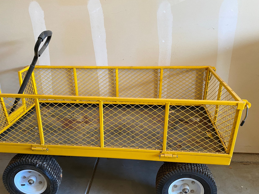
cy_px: 114
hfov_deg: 58.3
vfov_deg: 45.3
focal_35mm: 31
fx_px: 232
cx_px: 120
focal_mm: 4.25
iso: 160
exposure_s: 1/60
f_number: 1.8
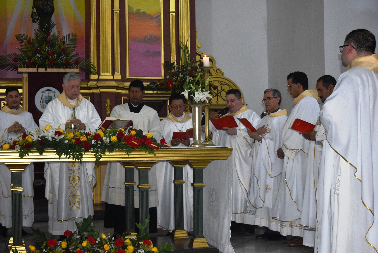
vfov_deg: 19.7
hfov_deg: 29.2
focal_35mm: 69
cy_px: 126
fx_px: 725
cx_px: 189
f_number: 5.3
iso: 1250
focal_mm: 46
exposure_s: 1/125
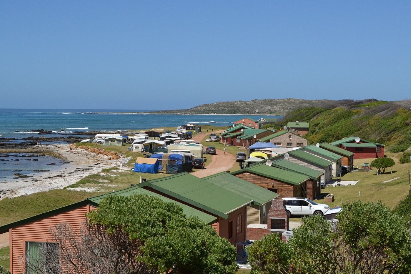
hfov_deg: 33.4
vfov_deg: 22.6
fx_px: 685
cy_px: 137
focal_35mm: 60
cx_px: 206
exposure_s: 1/1250
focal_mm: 40
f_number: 18
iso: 1600
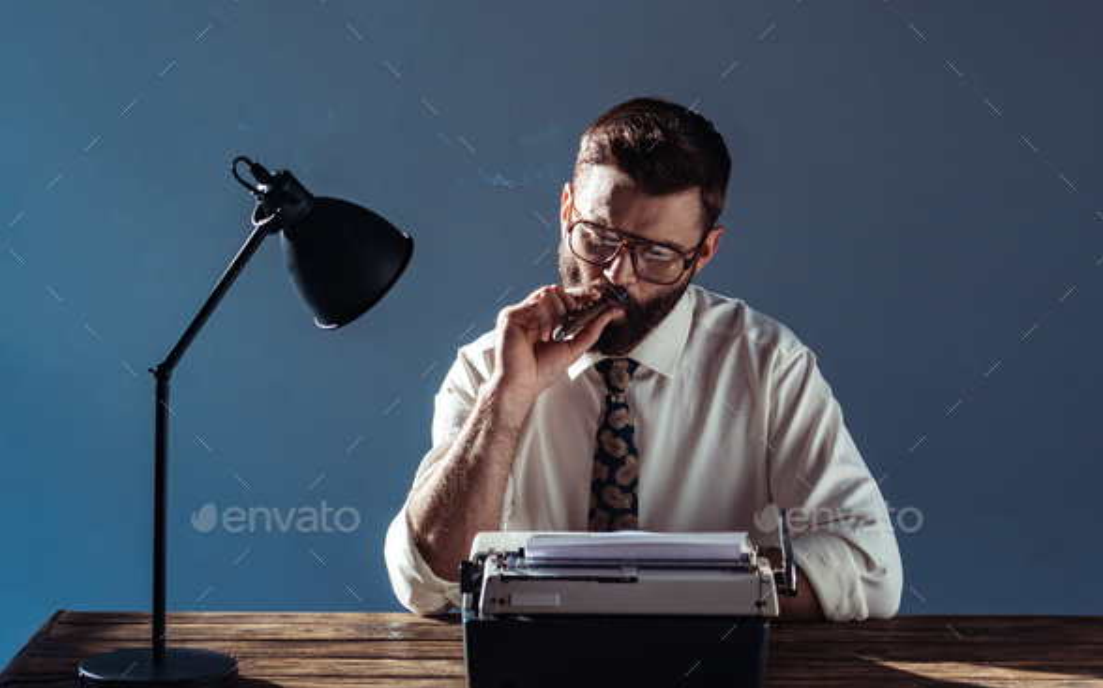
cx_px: 552
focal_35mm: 92
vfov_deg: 13.9
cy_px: -58
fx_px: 2764
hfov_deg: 22.6
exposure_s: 1/1000
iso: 250
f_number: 4.5
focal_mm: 60
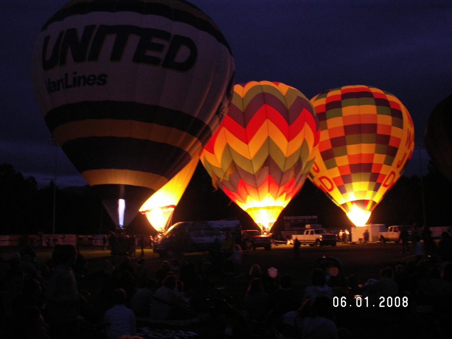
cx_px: 226
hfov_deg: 52.6
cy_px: 170
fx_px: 457
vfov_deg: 40.7
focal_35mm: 35
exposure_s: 1/15
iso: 160
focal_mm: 5.86
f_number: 2.8
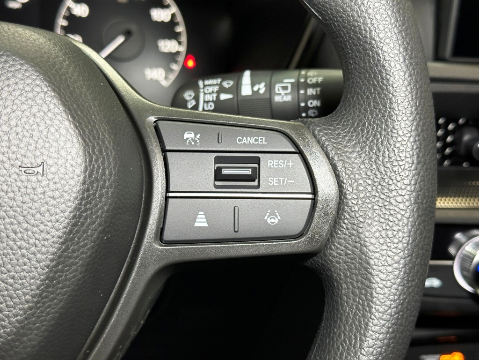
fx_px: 664
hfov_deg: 39.7
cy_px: 180
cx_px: 240
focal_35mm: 48
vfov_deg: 30.3
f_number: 1.78
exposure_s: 1/40
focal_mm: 6.86
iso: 320
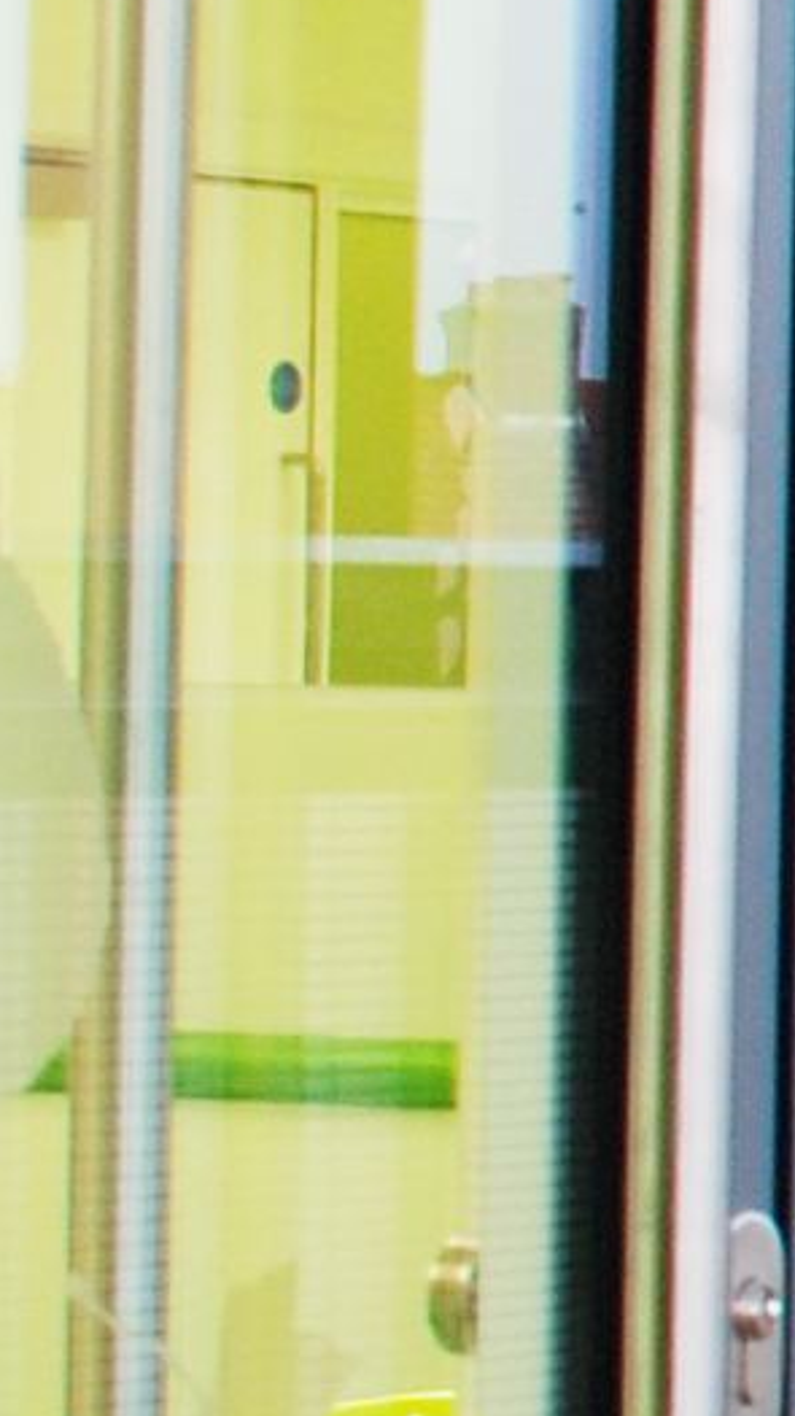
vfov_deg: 9.3
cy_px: 432
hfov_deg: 4.5
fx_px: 8701
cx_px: 3813
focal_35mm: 232
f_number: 9.5
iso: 200
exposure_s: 1/4
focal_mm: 20
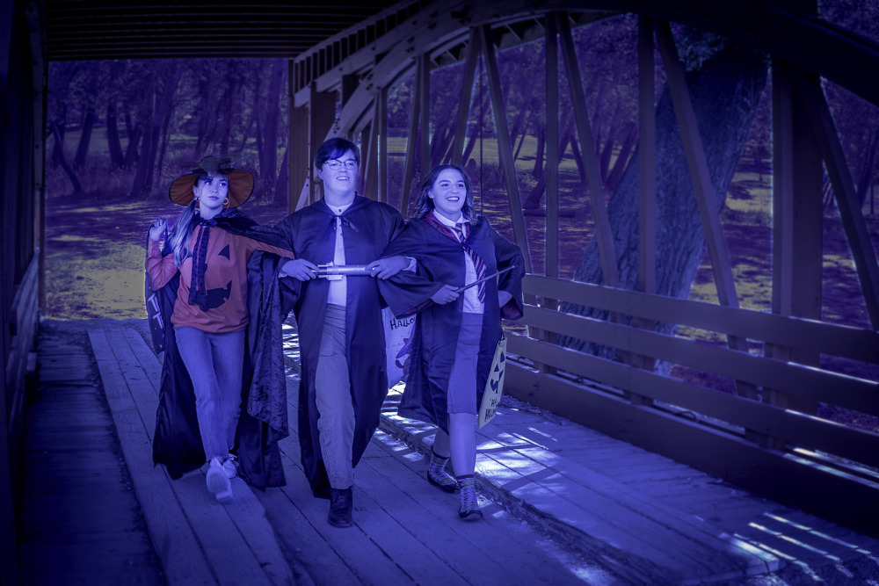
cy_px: 293
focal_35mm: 43
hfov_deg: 45.4
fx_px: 1050
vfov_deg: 31.2
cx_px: 440
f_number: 8
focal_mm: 29
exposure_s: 1/60
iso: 400
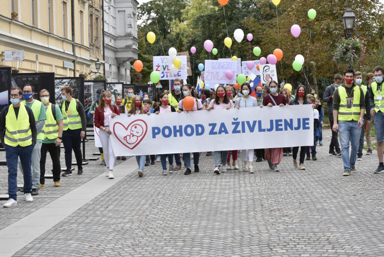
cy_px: 128
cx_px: 192
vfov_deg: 19.5
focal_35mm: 70
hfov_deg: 28.8
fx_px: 747
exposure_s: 1/320
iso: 640
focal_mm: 70
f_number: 11
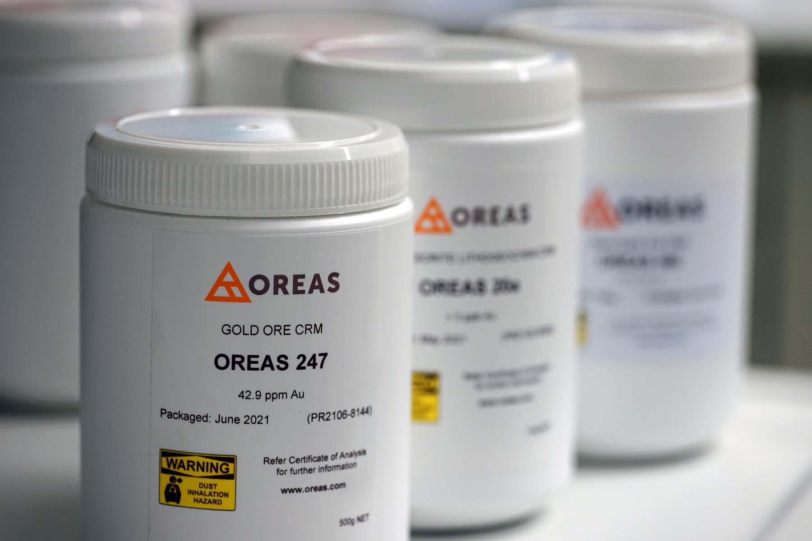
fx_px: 2368
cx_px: 406
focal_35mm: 105
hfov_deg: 19.5
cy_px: 270
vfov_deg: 13.0
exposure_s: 1/160
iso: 640
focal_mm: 105
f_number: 4
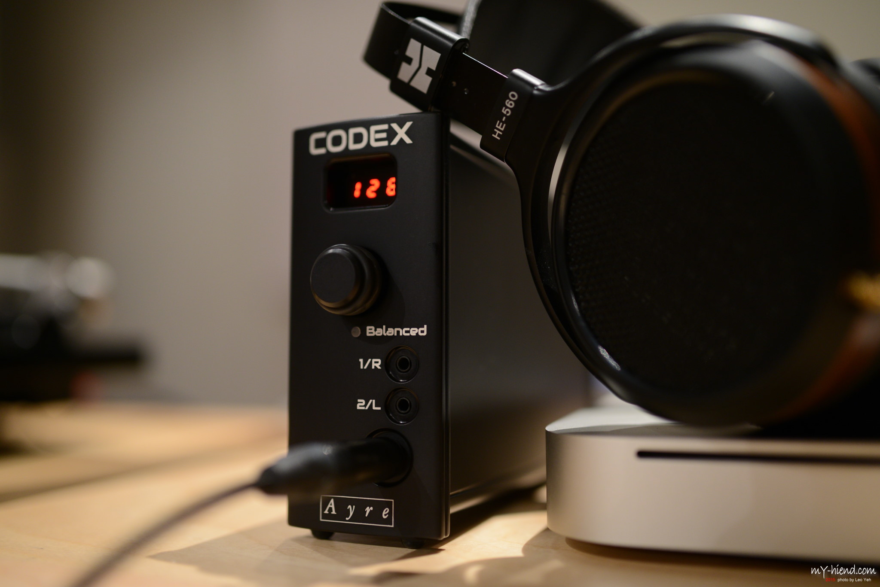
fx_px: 856
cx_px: 440
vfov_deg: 37.9
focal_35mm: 35
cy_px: 294
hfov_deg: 54.4
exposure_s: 1/160
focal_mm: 35
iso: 800
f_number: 1.4
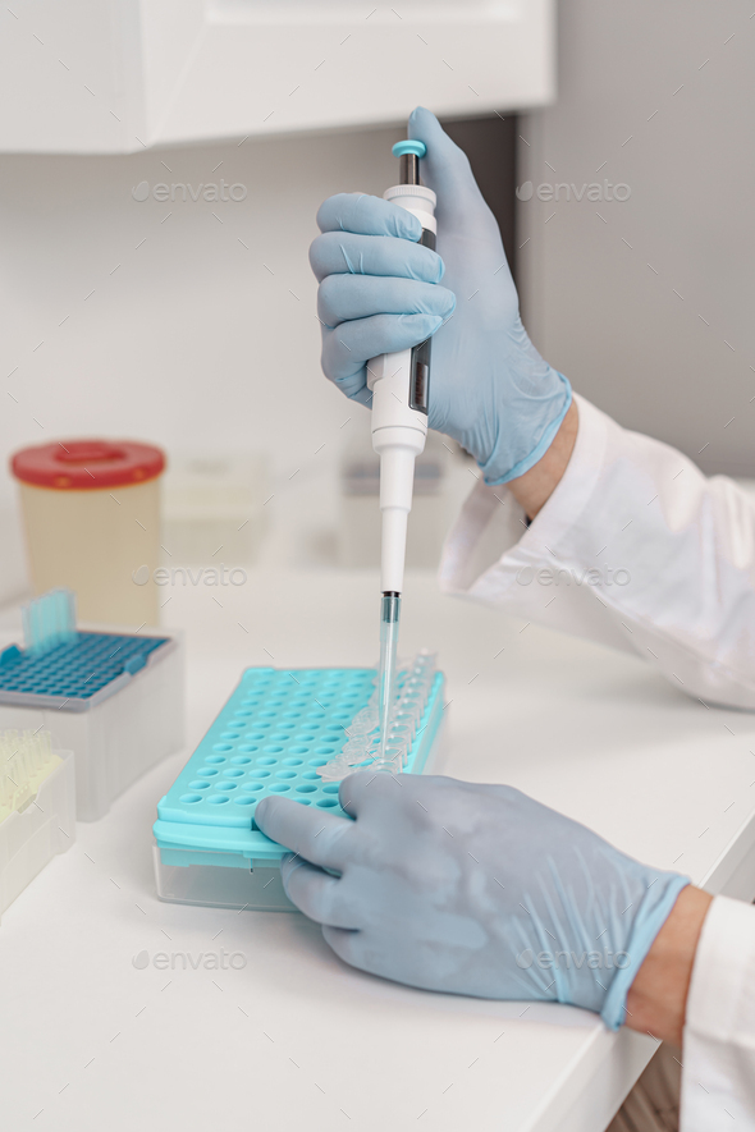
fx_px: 1730
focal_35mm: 55
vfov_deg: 36.2
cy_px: 566
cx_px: 378
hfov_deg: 24.6
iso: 125
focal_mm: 55
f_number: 2.5
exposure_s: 1/200
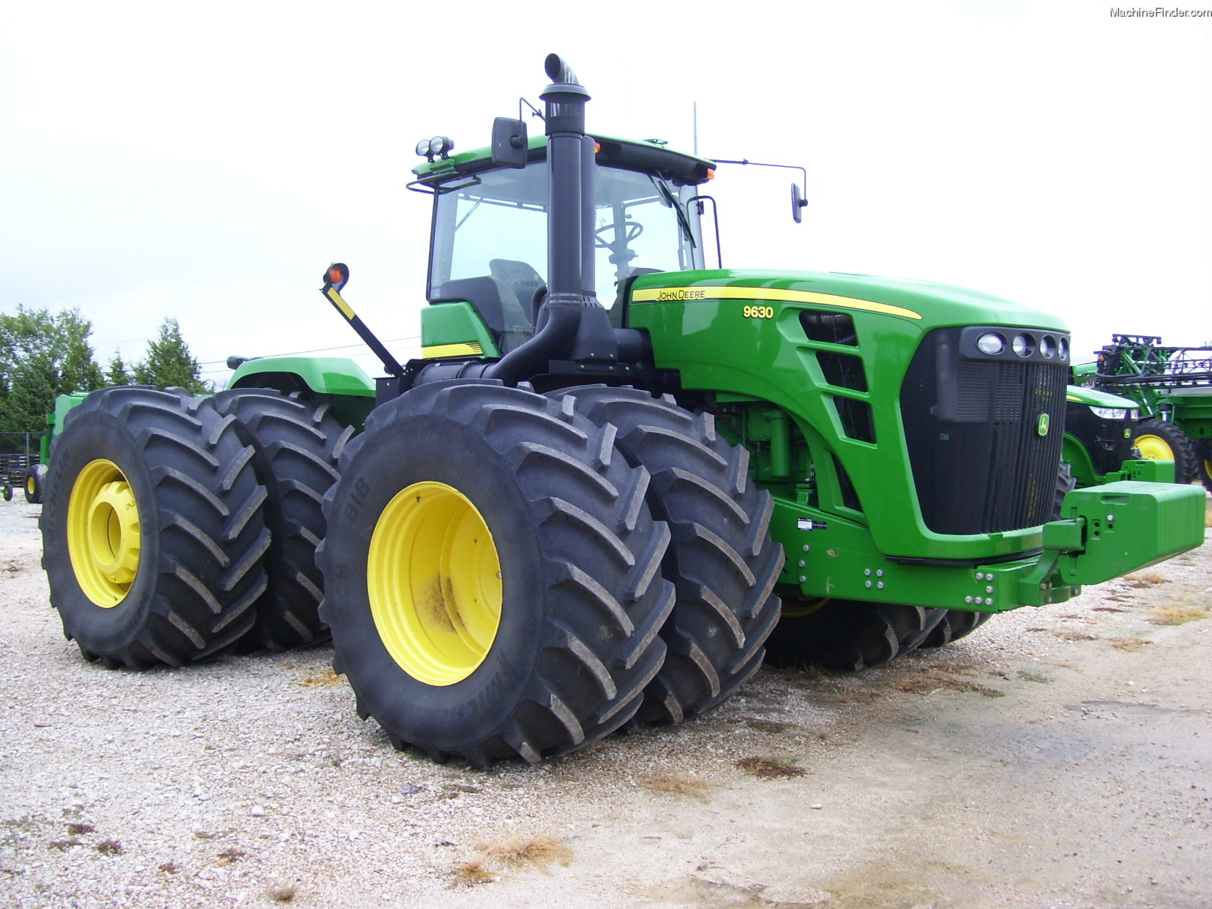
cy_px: 454
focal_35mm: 37
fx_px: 1295
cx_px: 606
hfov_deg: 50.1
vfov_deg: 38.7
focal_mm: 6
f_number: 2.7
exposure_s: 1/350
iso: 80
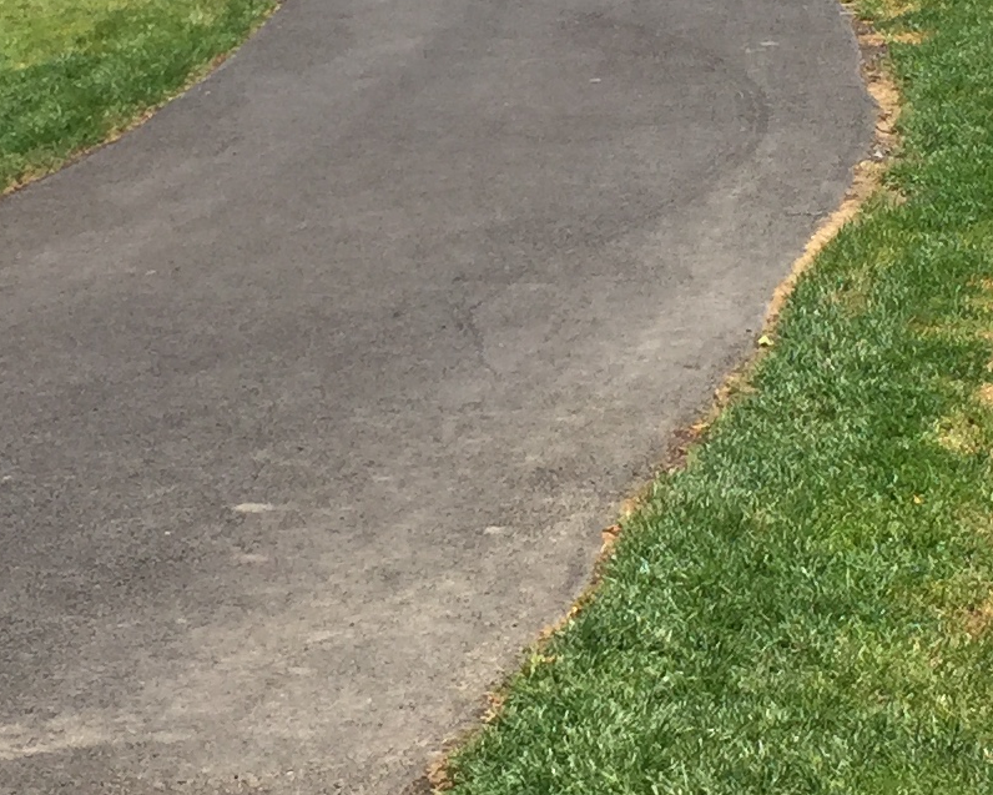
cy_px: 228
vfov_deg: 13.3
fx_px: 3410
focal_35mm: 116
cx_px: 356
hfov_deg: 16.5
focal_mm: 4.15
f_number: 2.2
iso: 32
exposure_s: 1/1799
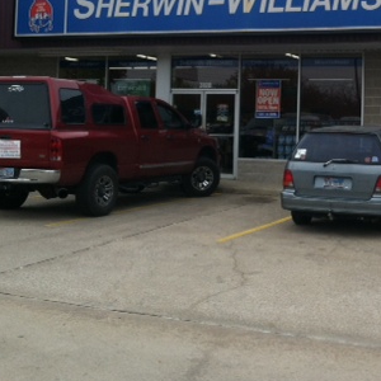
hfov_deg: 25.7
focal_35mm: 66
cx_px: 304
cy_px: 93
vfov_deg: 25.8
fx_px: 822
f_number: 2.8
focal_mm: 3.85
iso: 80
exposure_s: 1/577
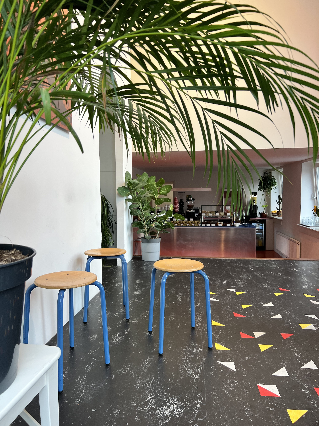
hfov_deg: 53.1
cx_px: 160
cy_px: 213
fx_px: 319
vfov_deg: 67.3
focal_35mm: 26
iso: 64
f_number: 1.5
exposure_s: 1/100
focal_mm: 5.7
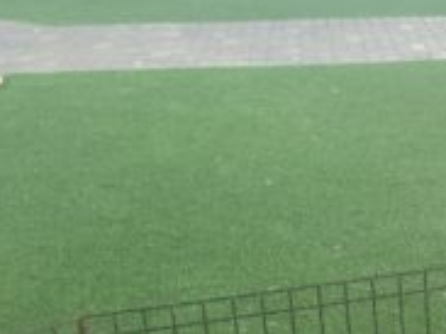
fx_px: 1043
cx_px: 519
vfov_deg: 17.6
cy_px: 361
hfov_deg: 22.5
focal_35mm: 81
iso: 32
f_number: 2.2
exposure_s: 1/60
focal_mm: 4.15
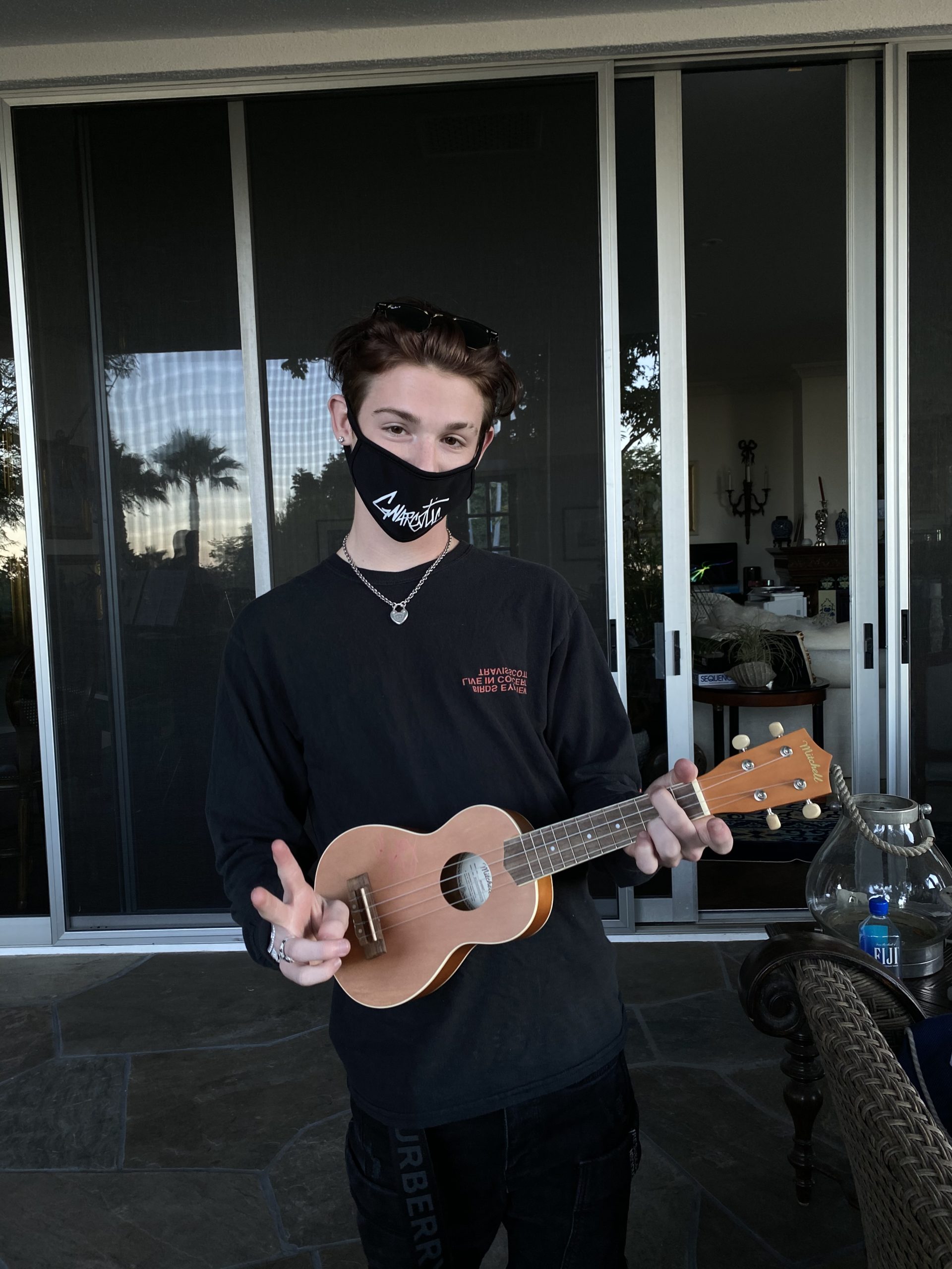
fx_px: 953
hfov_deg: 53.1
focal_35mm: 26
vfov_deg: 67.3
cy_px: 634
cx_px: 476
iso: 64
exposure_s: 1/60
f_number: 1.8
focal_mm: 4.25
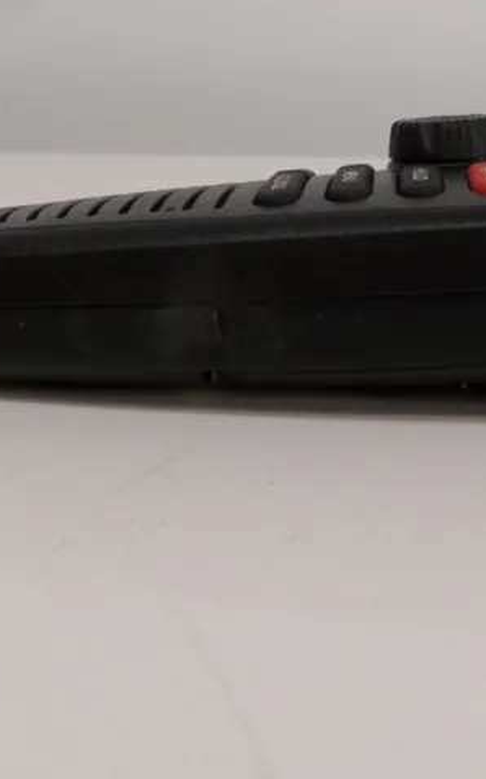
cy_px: 248
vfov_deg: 39.7
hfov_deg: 24.9
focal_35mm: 50
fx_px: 1062
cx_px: 448
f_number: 2.5
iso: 80
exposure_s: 1/60
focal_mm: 4.5
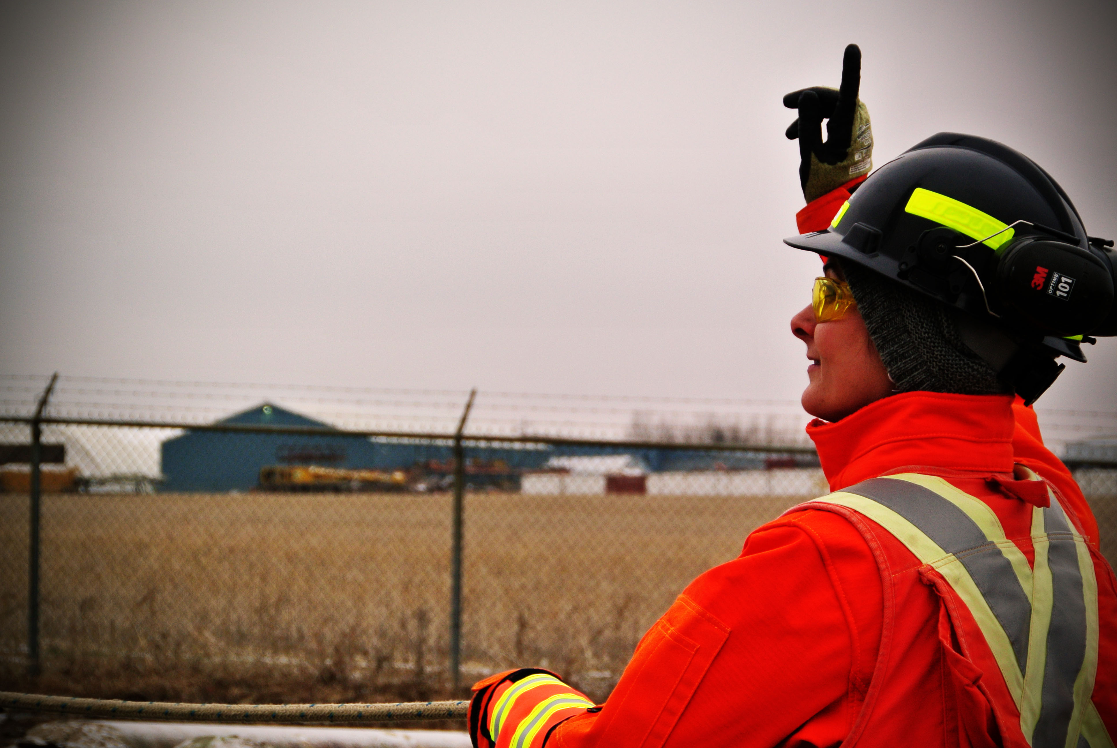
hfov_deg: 17.2
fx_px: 3697
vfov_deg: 11.6
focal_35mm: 119
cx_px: 558
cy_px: 374
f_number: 5.6
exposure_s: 1/60
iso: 200
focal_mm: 44.2
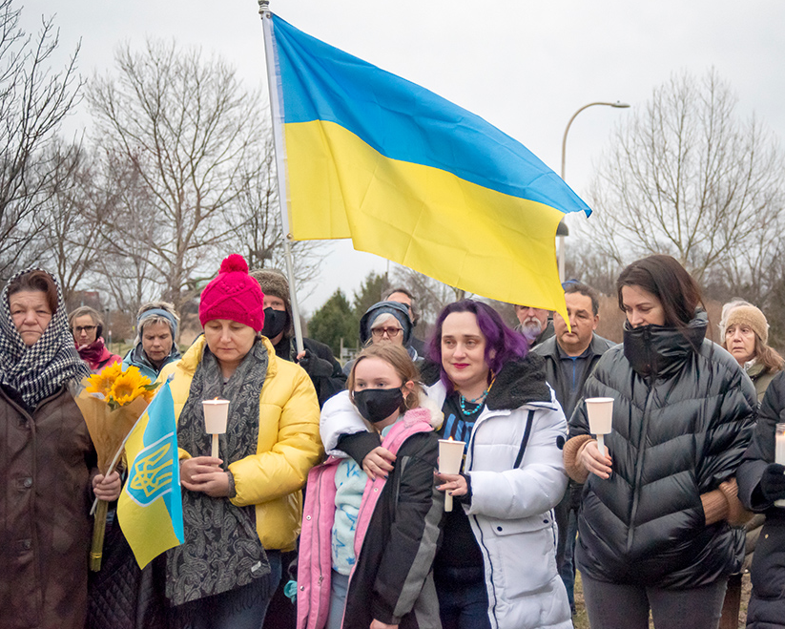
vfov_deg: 26.7
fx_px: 1325
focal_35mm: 57
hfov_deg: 32.9
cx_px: 453
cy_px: 313
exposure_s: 1/2000
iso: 3200
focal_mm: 50
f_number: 4.5
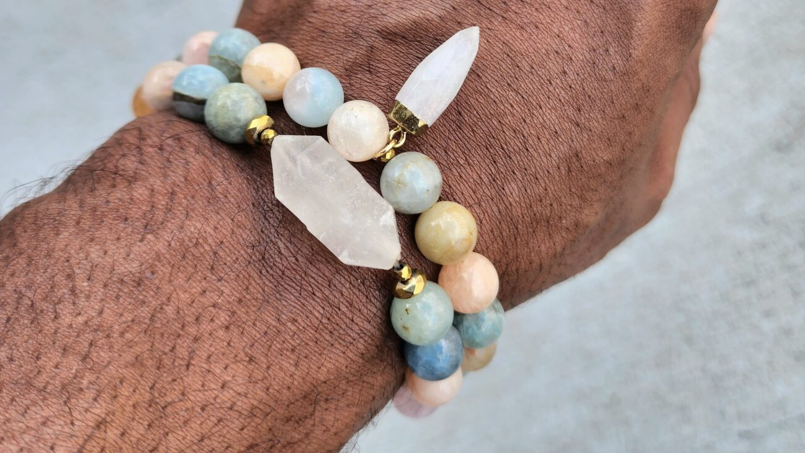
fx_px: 726
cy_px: 112
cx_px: 408
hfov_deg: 58.0
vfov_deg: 33.9
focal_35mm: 34
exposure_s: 1/196
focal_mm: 6.4
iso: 12
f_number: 1.8
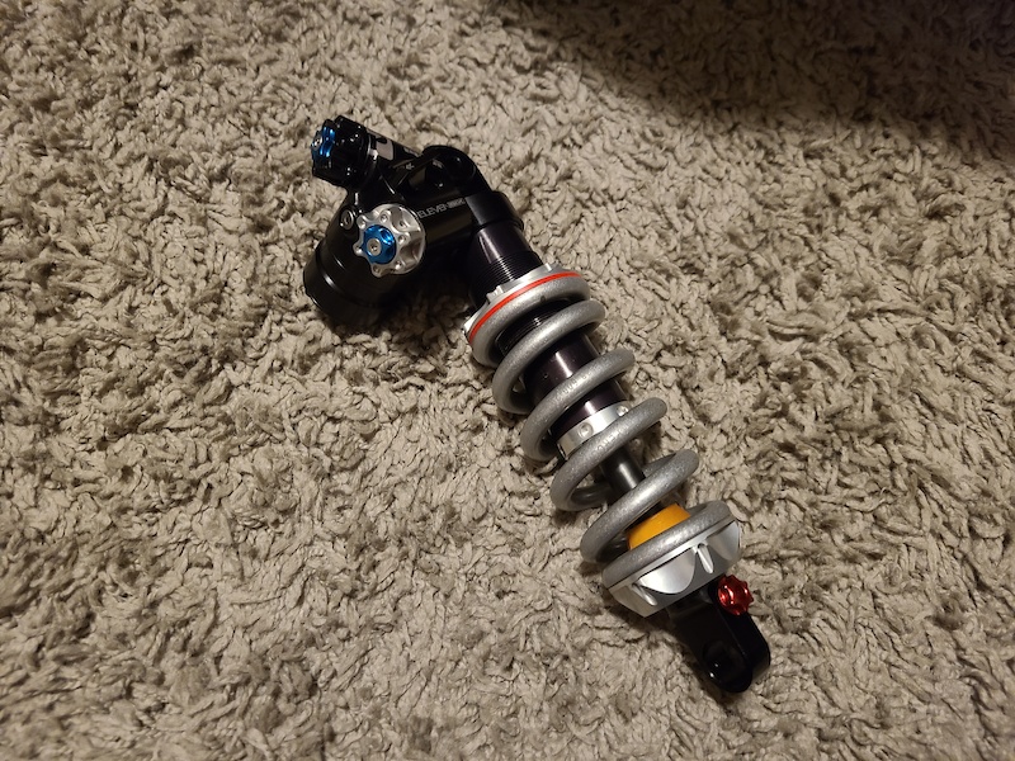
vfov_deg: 53.1
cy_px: 380
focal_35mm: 26
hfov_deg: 67.3
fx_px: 762
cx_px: 508
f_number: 1.8
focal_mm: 5.4
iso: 500
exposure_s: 1/24
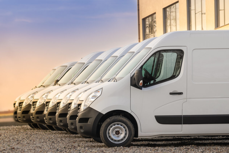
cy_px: 76
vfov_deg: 10.2
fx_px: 859
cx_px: 114
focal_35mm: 135
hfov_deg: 15.2
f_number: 4.5
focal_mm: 90
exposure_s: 1/320
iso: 100
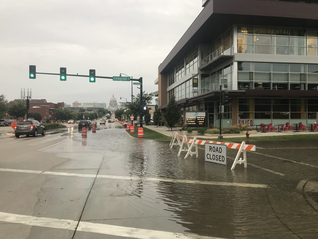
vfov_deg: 49.7
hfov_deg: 63.4
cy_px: 120
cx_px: 159
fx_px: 257
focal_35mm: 28
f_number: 1.8
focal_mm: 3.99
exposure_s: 1/120
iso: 25
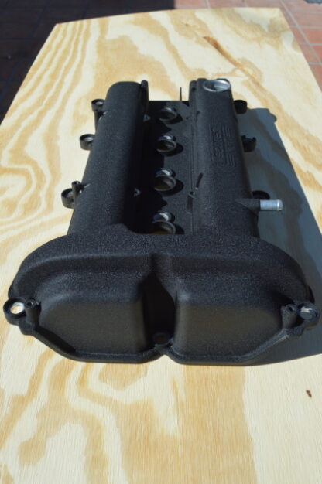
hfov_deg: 39.9
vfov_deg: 57.3
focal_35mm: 33
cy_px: 242
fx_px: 444
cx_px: 161
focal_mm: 22
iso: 100
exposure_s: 1/200
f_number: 7.1
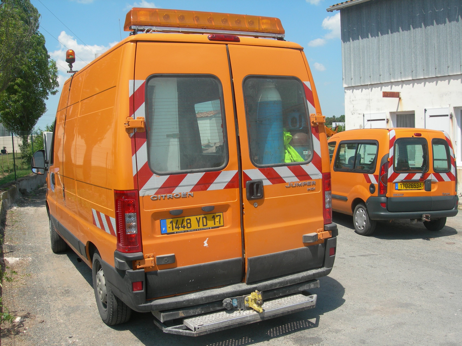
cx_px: 231
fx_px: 507
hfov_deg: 49.0
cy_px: 173
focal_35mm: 38
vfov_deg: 37.7
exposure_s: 1/490
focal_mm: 7.8
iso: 50
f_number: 4.8
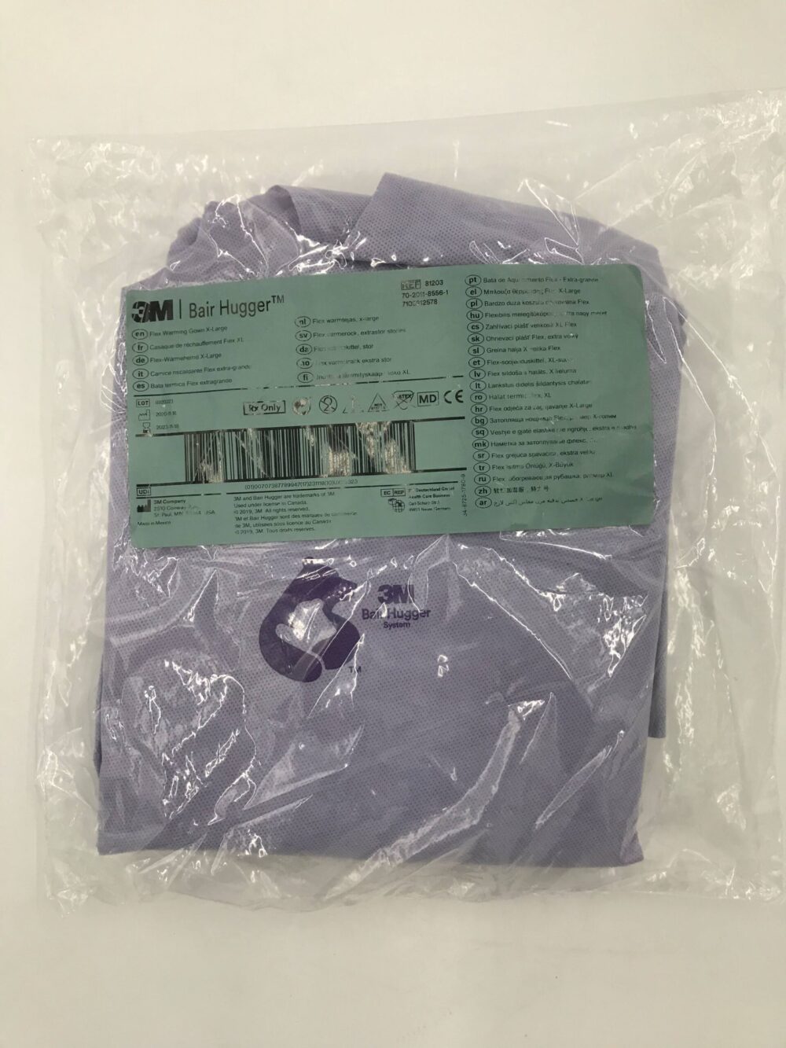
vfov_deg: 63.4
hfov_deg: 49.8
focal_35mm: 28
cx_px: 393
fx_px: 848
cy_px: 524
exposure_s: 1/40
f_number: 1.8
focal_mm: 3.99
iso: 25
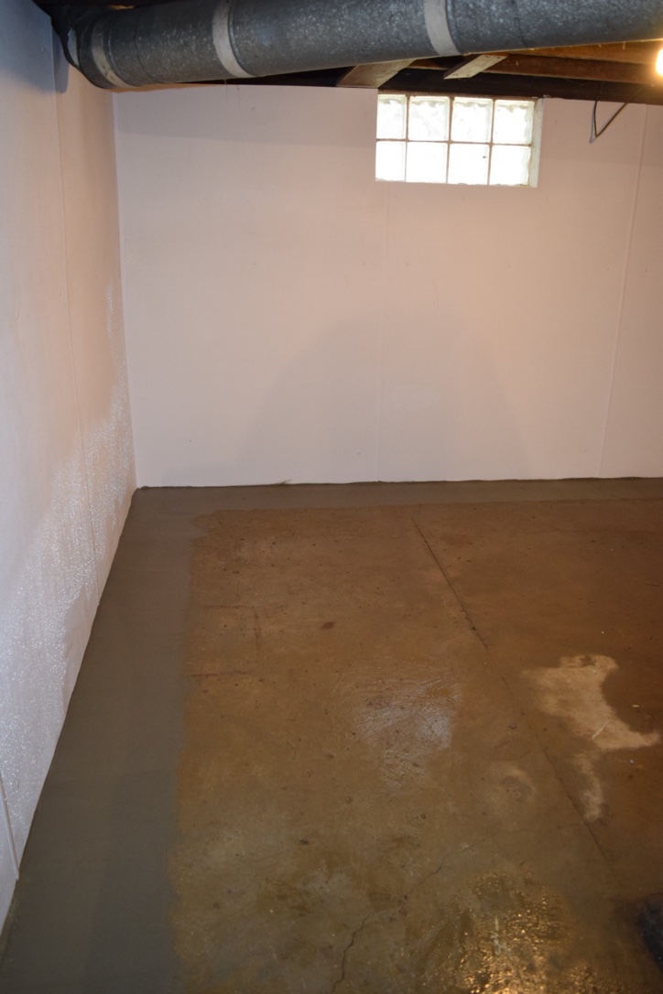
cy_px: 497
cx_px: 332
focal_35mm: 27
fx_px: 746
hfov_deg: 47.9
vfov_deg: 67.4
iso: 900
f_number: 3.5
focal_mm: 18
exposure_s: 1/60
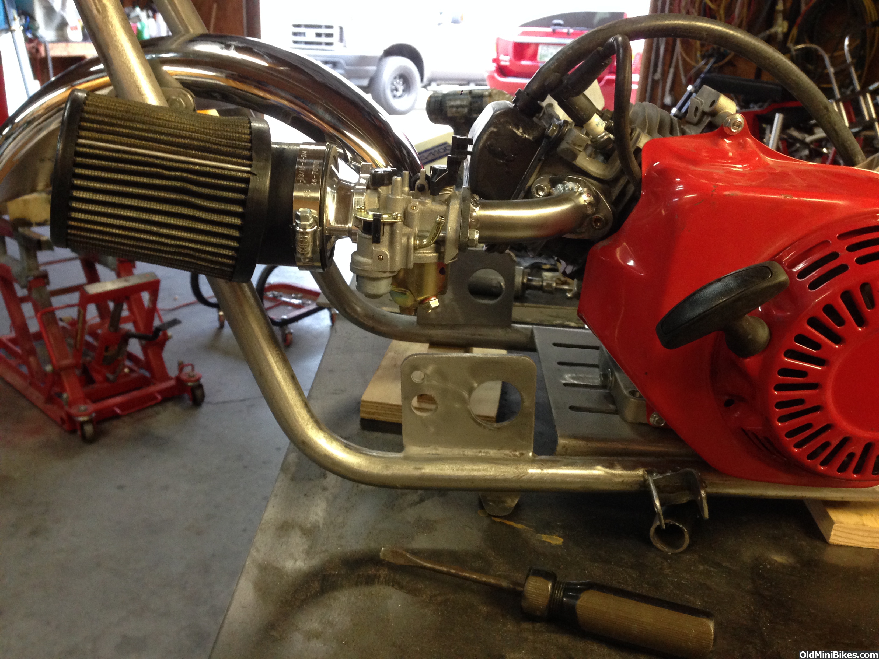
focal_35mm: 33
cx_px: 440
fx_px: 838
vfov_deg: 42.9
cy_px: 330
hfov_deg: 55.4
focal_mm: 4.12
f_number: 2.4
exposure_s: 1/20
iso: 200
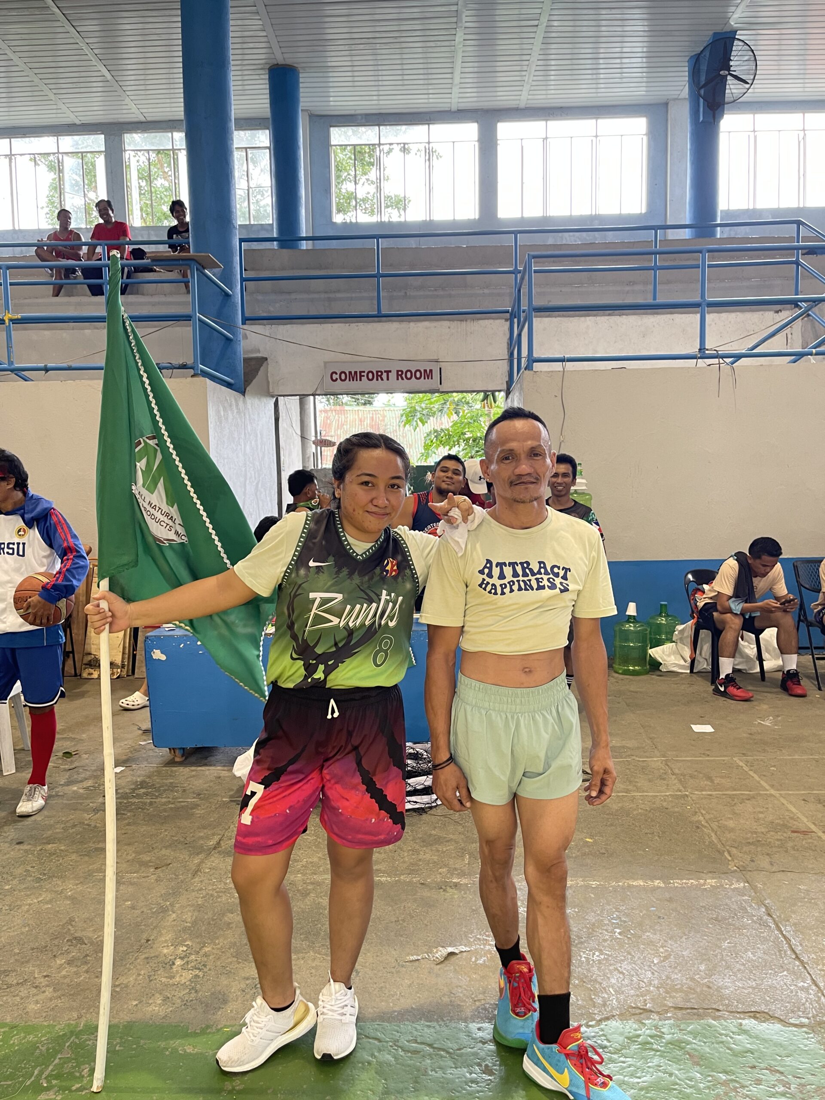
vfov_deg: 67.3
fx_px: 826
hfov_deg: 53.1
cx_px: 412
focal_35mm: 26
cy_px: 550
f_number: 1.6
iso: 80
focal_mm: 5.1
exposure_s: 1/60
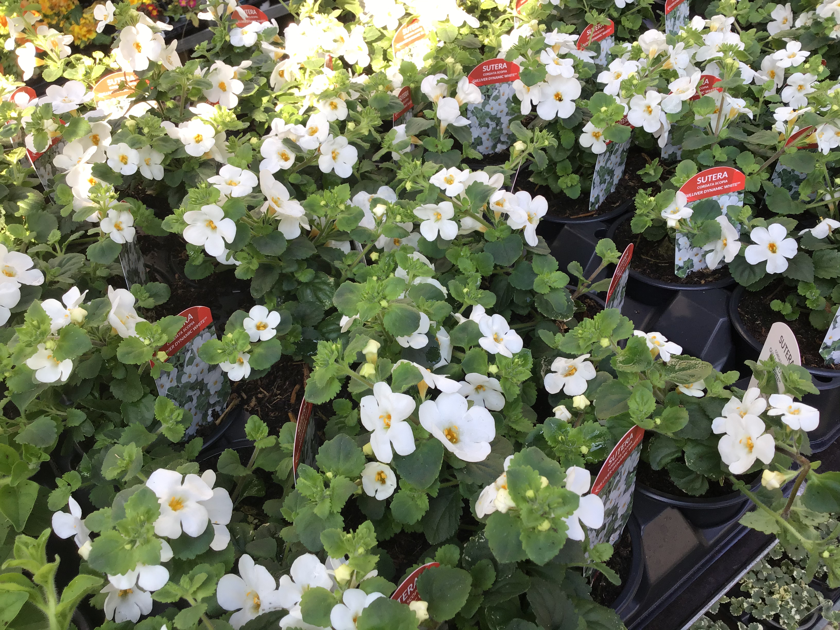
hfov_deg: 58.4
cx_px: 420
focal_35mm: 31
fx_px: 752
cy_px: 315
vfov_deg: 45.4
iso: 25
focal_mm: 3.3
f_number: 2.4
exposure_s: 1/109
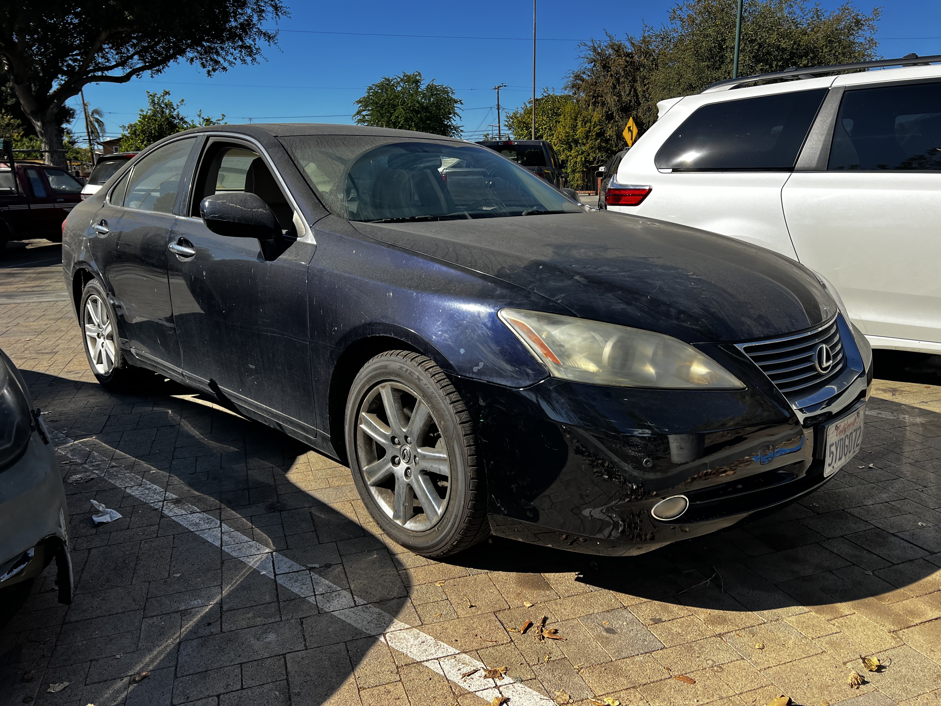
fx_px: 707
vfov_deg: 53.1
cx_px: 470
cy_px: 353
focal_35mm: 26
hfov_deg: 67.3
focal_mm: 5.7
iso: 50
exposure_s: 1/2208
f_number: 1.5
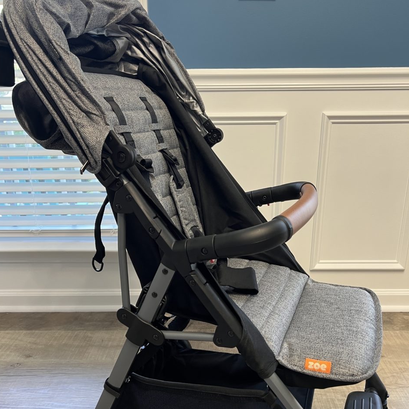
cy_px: 227
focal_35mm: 31
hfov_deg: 52.5
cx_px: 203
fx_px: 414
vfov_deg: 52.4
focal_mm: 5.7
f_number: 1.5
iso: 125
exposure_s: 1/85
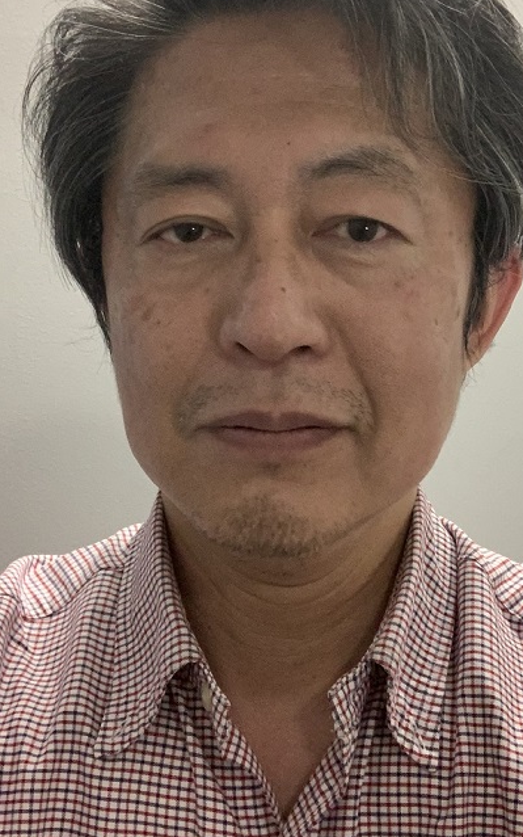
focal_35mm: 46
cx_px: 297
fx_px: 1049
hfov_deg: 28.0
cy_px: 367
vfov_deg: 43.4
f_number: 2.2
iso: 320
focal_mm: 2.87
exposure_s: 1/25
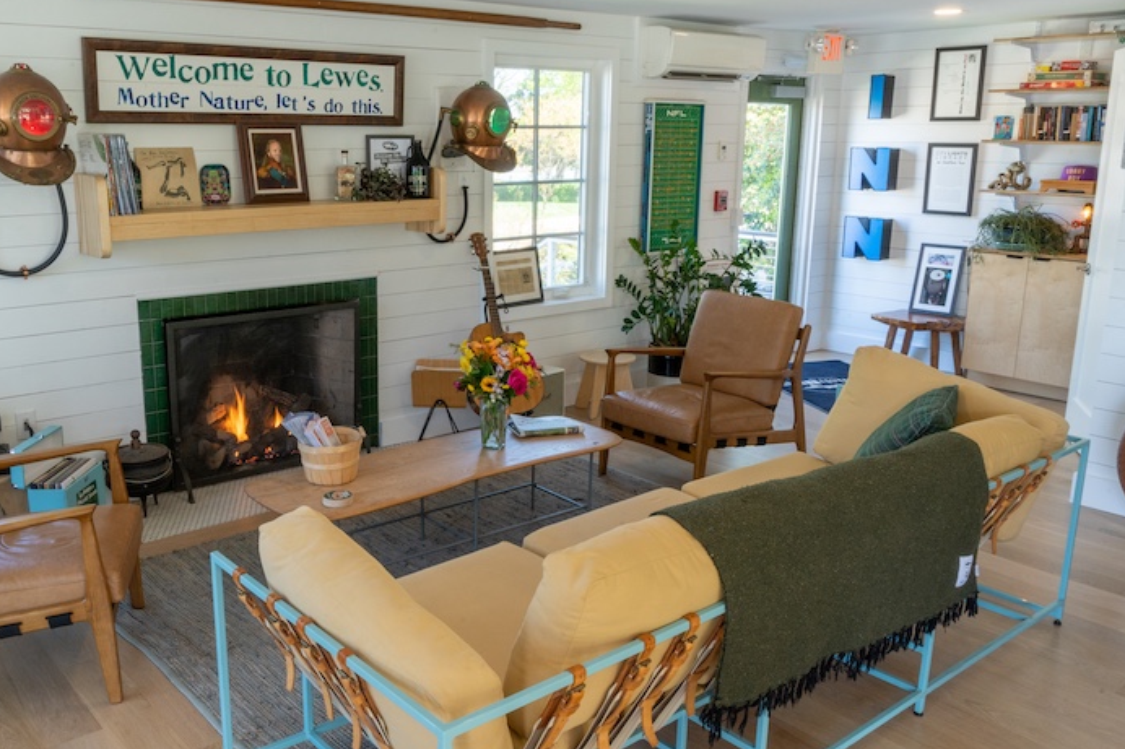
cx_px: 458
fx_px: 1000
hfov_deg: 58.3
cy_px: 371
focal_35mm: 32
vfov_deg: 41.1
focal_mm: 24
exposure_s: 1/3
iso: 400
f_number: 22
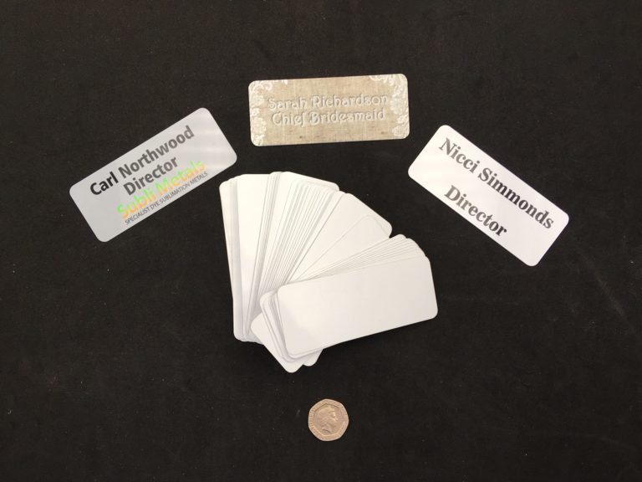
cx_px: 321
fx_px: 538
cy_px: 241
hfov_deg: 61.7
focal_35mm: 29
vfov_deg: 48.2
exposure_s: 1/100
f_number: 2.2
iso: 32
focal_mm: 4.15
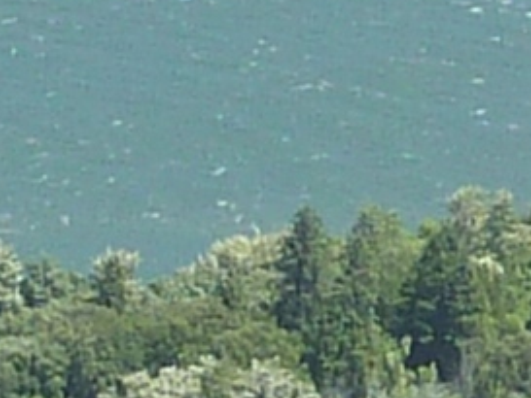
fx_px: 6676
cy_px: -60
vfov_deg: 3.4
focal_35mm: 435
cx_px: 545
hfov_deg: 4.5
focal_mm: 5.3
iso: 80
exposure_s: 1/500
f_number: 4
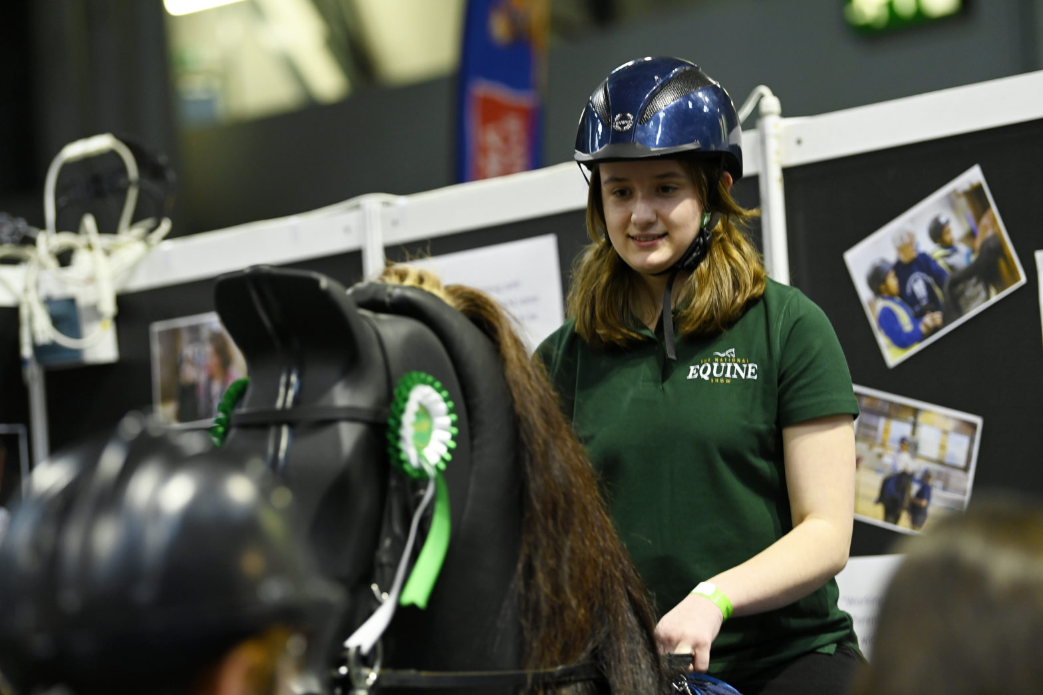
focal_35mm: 135
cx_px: 522
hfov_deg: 15.2
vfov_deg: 10.2
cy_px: 348
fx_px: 3911
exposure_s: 1/100
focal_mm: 135
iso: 2000
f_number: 3.5
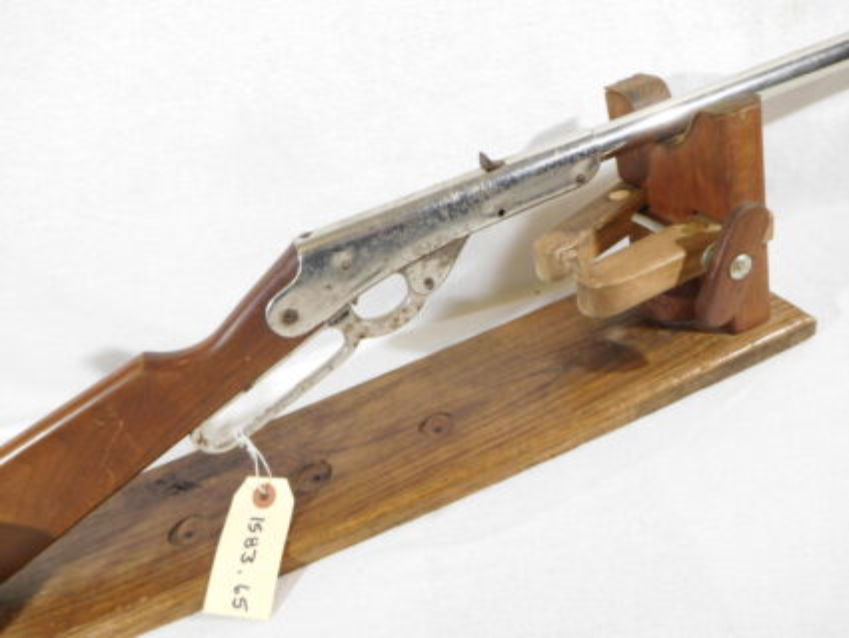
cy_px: 319
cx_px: 424
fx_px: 613
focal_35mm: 25
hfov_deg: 69.4
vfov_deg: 54.9
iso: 320
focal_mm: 4.5
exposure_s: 1/30
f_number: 3.4
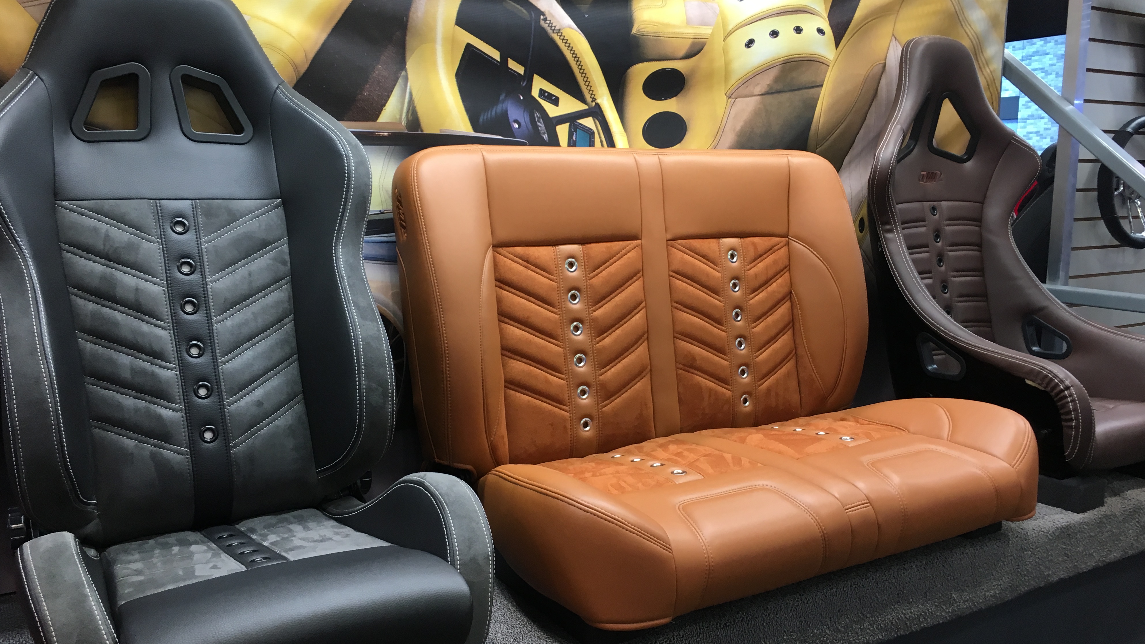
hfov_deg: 61.0
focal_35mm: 32
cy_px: 334
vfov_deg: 36.7
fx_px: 972
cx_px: 576
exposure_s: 1/30
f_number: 2.2
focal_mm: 4.15
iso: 64
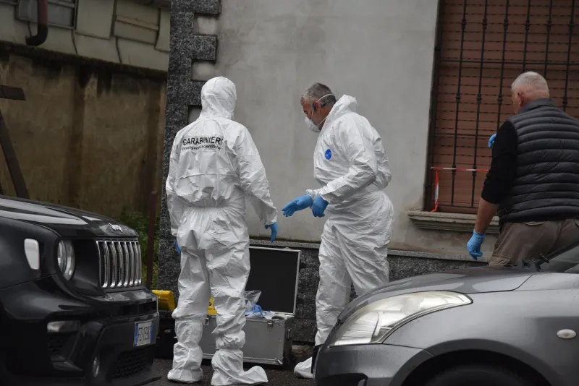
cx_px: 290
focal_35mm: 120
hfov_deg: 17.1
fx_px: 1931
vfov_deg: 11.4
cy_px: 193
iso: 800
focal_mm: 120
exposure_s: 1/1000
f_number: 8
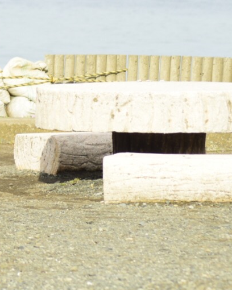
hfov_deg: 3.6
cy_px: 16
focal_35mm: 424
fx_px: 3643
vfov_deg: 4.6
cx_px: -184
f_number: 5.6
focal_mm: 95
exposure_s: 1/250
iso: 100
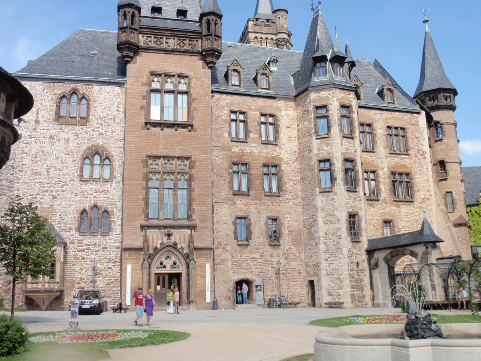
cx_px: 238
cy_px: 170
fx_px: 500
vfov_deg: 39.7
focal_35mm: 36
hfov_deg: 51.3
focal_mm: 6.07
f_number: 9
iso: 64
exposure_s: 1/80
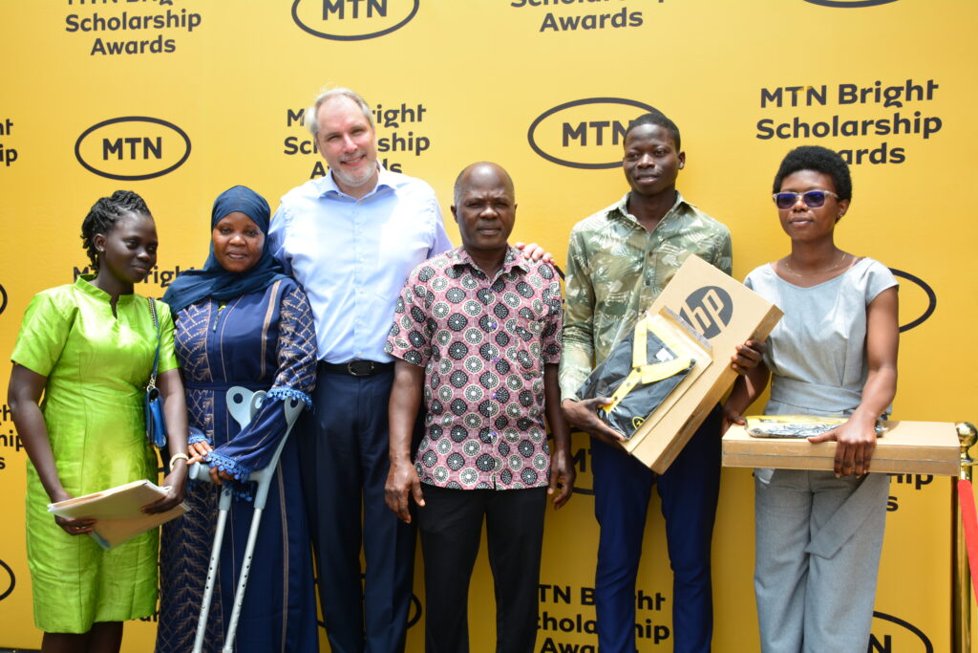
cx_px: 489
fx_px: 1100
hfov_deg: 47.9
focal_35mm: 40
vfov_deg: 33.0
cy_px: 326
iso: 100
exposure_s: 1/160
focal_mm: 27
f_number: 6.3
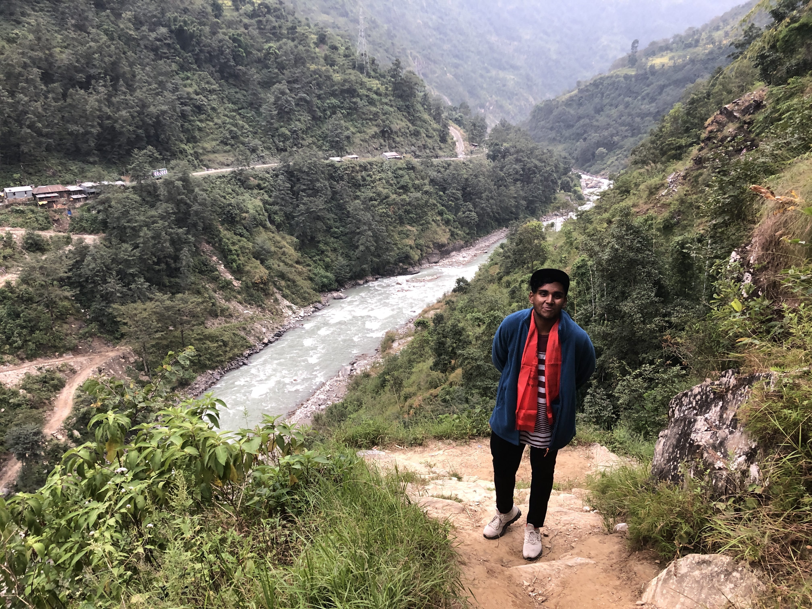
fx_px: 657
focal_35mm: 28
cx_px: 406
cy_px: 304
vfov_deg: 49.7
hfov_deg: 63.4
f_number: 1.8
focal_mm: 3.99
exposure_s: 1/17
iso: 40
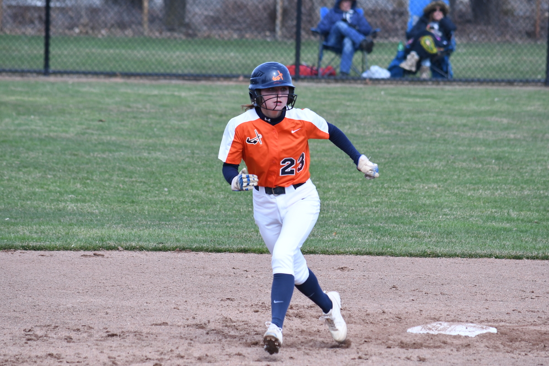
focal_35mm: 390
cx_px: 274
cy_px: 183
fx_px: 5947
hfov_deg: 5.3
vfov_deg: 3.5
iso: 400
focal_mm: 195
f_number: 5.6
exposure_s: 1/1000
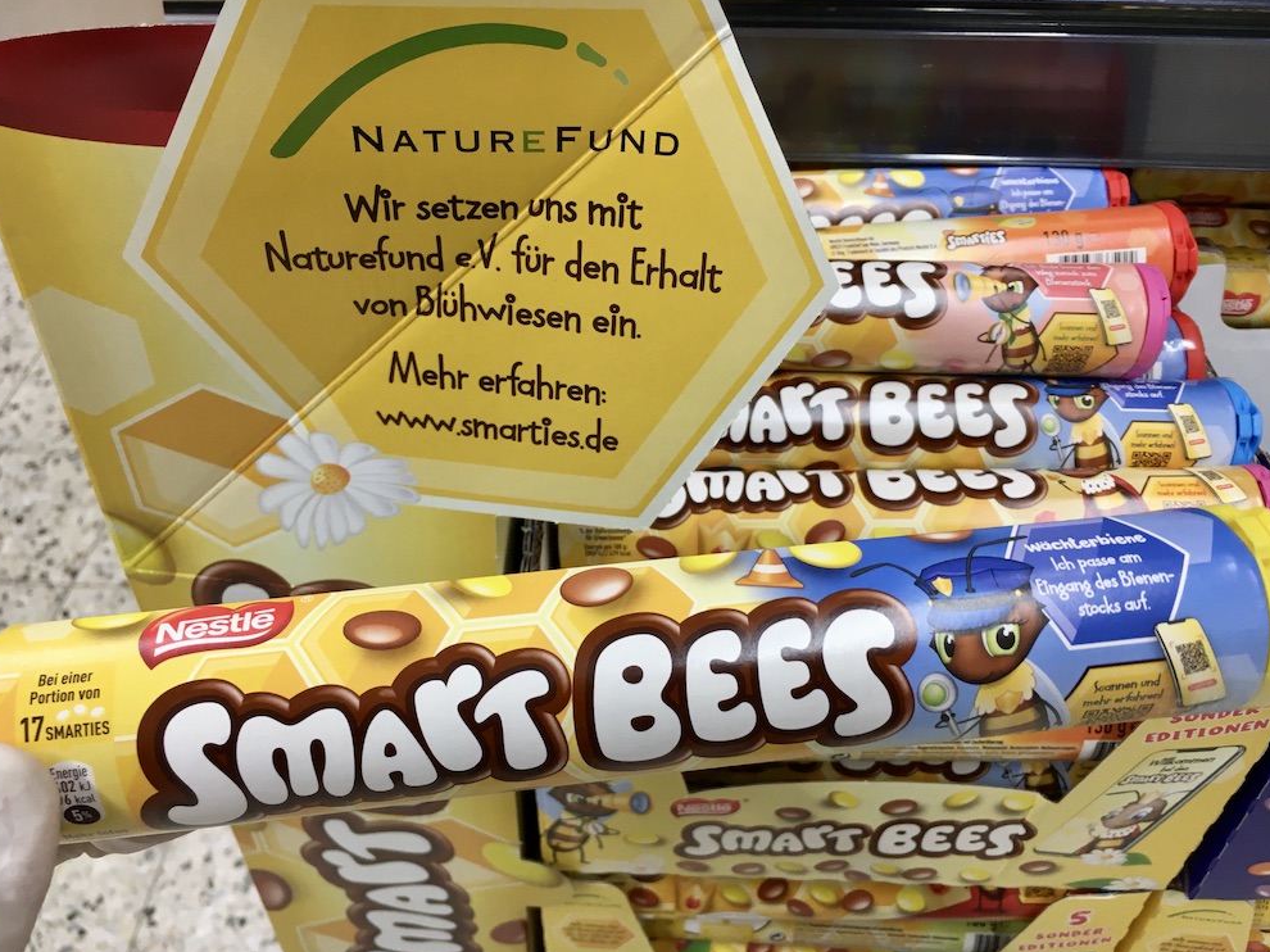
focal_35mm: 30
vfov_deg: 46.8
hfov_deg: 60.0
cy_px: 485
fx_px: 1100
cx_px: 618
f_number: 2.2
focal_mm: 4.15
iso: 32
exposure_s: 1/33
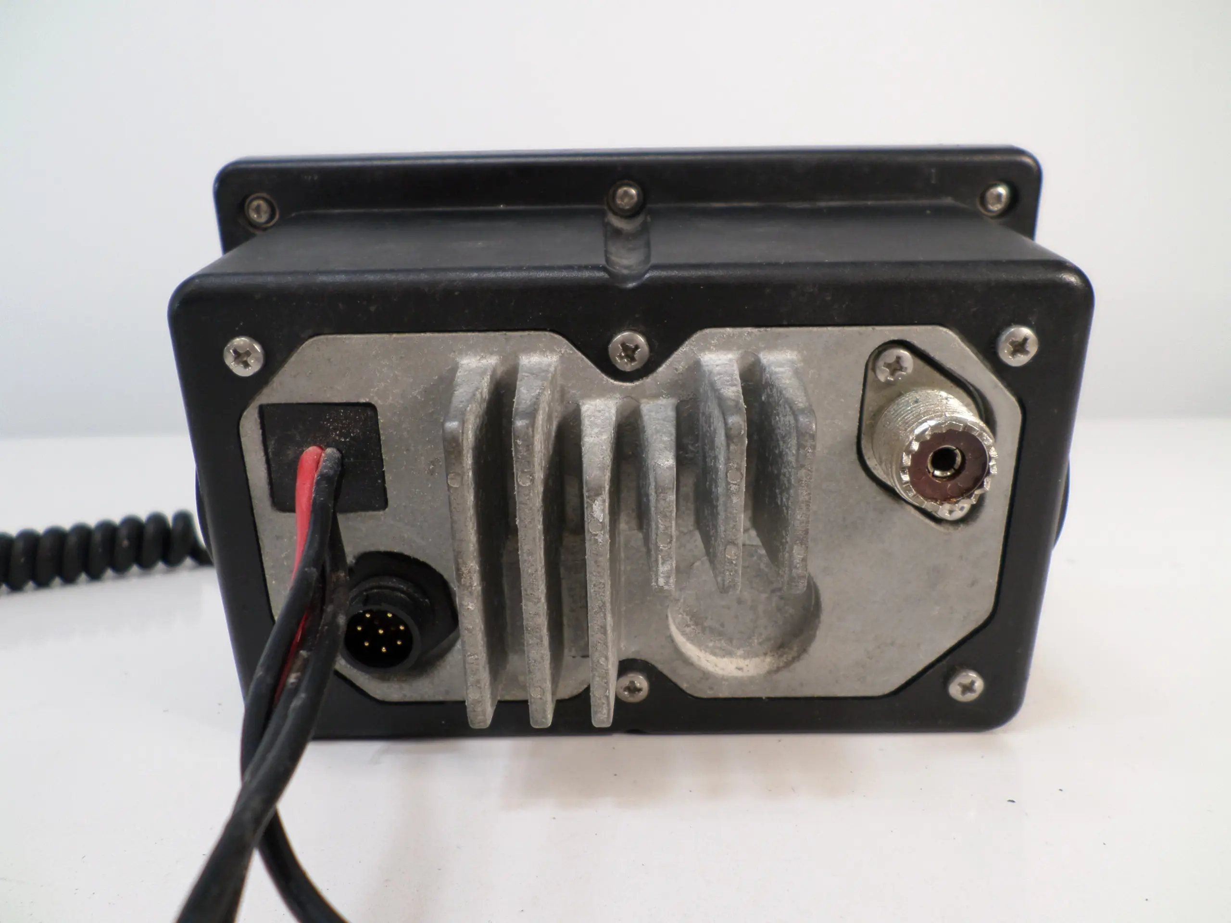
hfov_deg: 69.4
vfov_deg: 54.9
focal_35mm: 25
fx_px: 889
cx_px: 616
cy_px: 462
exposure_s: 1/30
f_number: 2.5
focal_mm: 4.5
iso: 80
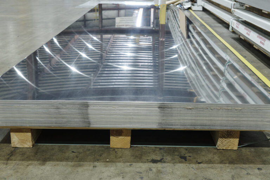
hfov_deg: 41.1
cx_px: 135
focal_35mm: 48
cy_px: 90
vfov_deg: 28.1
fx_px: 360
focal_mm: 48
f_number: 11
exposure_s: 1/13
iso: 2000
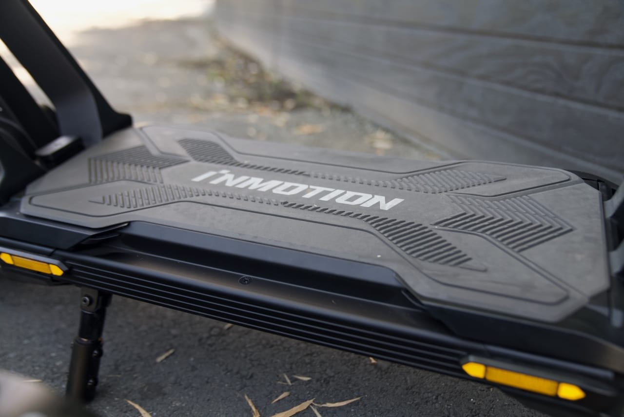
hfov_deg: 60.3
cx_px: 312
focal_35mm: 31
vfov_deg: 42.4
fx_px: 538
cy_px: 208
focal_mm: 31
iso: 200
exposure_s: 1/60
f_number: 2.8
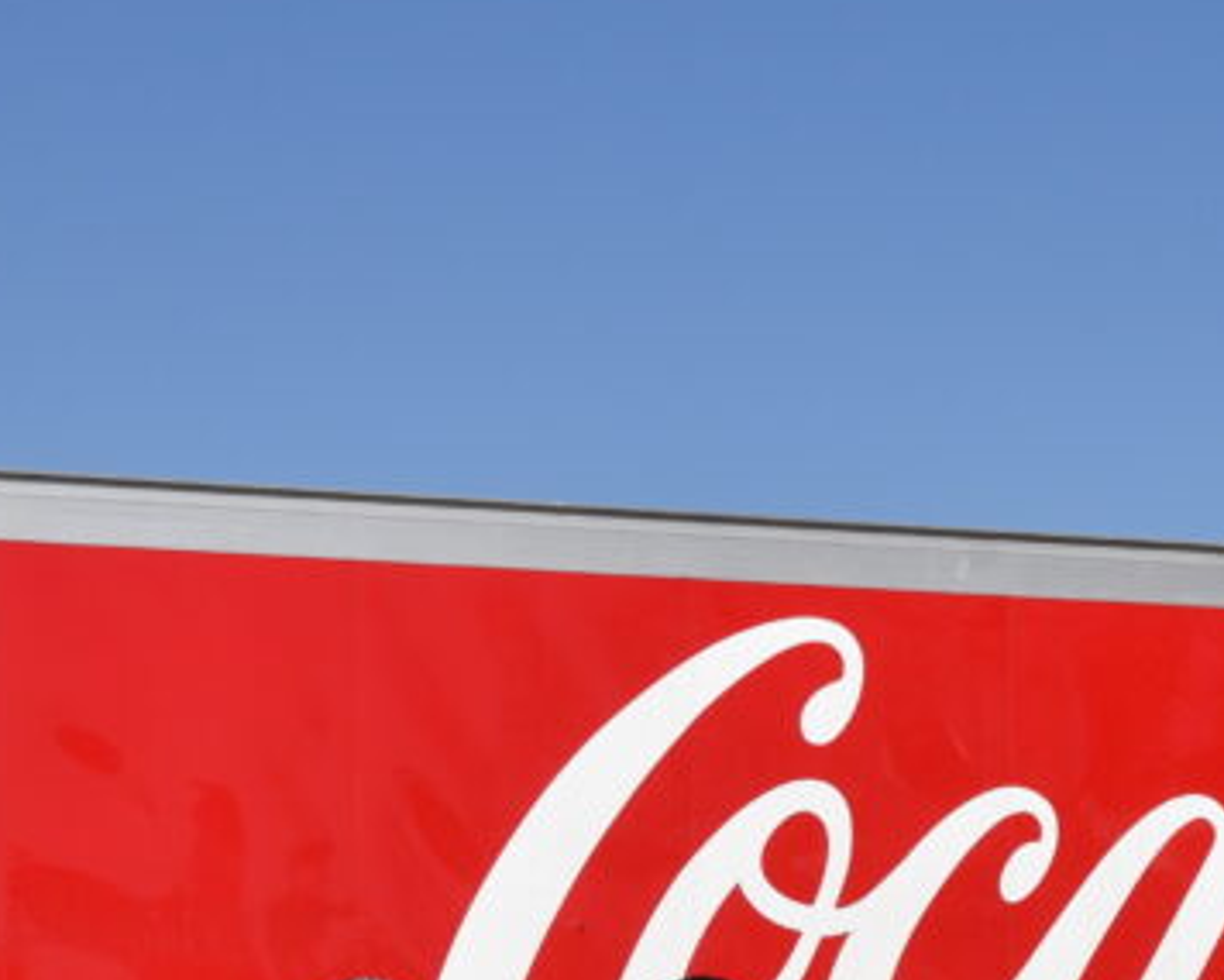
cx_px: 1162
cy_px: 1216
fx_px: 5870
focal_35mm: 162
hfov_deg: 11.8
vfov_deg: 9.4
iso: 200
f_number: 11
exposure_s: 1/500
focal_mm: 40
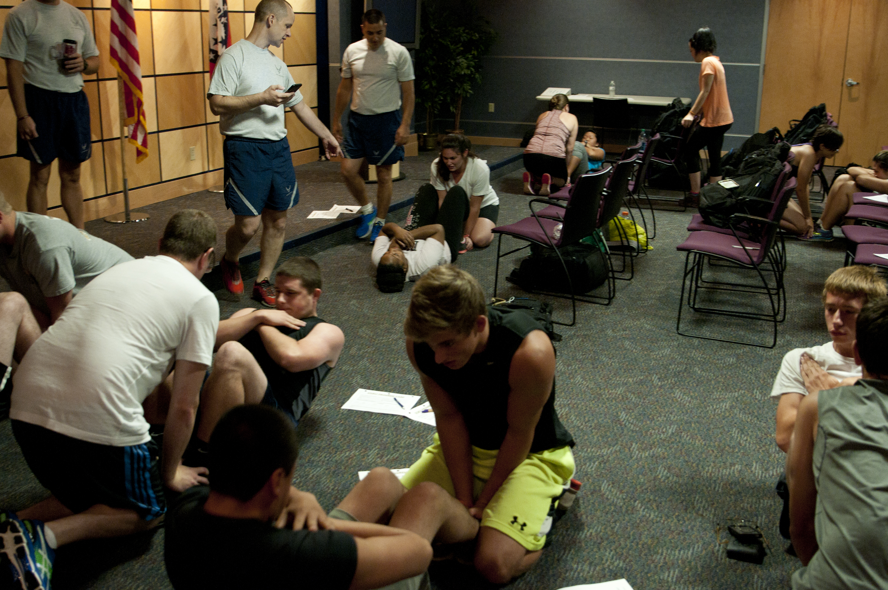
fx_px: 887
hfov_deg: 53.2
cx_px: 444
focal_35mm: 36
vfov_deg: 36.8
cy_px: 295
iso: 640
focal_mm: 24
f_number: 2.8
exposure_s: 1/80
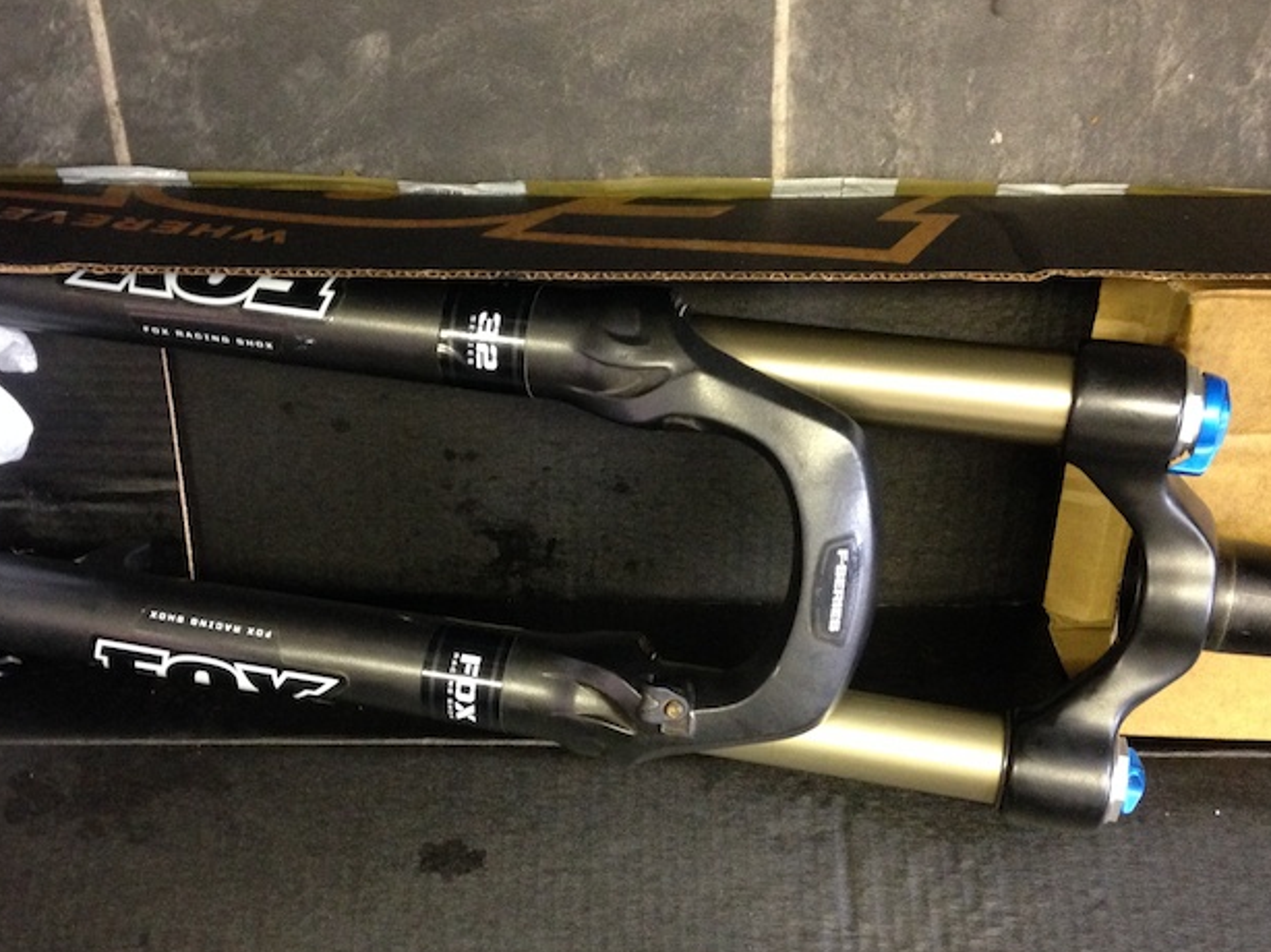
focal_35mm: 43
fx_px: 1578
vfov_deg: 33.5
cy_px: 538
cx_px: 619
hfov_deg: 43.9
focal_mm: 4.12
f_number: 2.4
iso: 400
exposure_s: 1/20
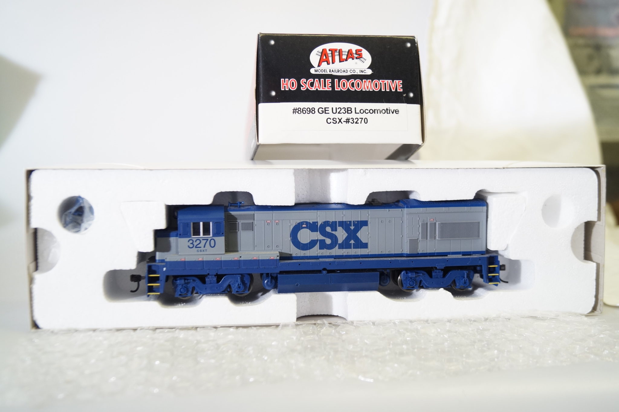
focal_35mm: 39
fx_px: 670
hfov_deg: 49.6
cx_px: 310
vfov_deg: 34.2
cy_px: 206
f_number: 4.5
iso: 500
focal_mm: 26
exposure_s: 1/160
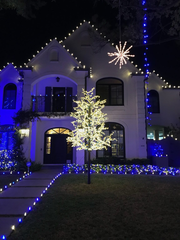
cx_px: 90
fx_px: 194
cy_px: 120
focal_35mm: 28
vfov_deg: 63.4
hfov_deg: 49.7
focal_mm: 3.99
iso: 100
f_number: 1.8
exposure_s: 1/8
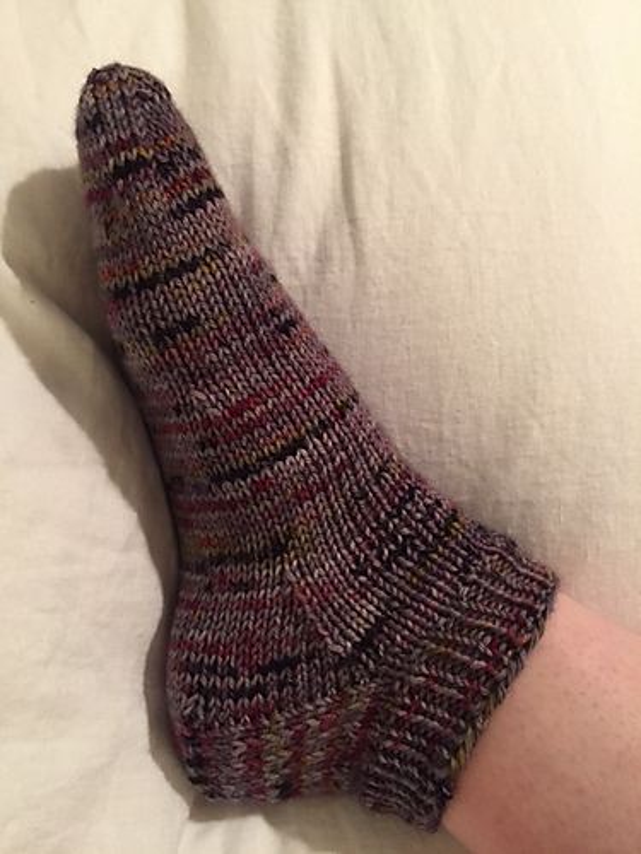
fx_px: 716
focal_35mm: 29
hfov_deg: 48.2
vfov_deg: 61.7
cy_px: 427
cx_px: 320
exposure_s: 1/17
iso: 250
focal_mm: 4.15
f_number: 2.2
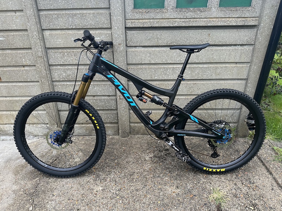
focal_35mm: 24
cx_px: 141
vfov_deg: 56.8
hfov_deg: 71.6
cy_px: 106
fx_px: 196
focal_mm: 6.86
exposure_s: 1/424
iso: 80
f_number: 1.78
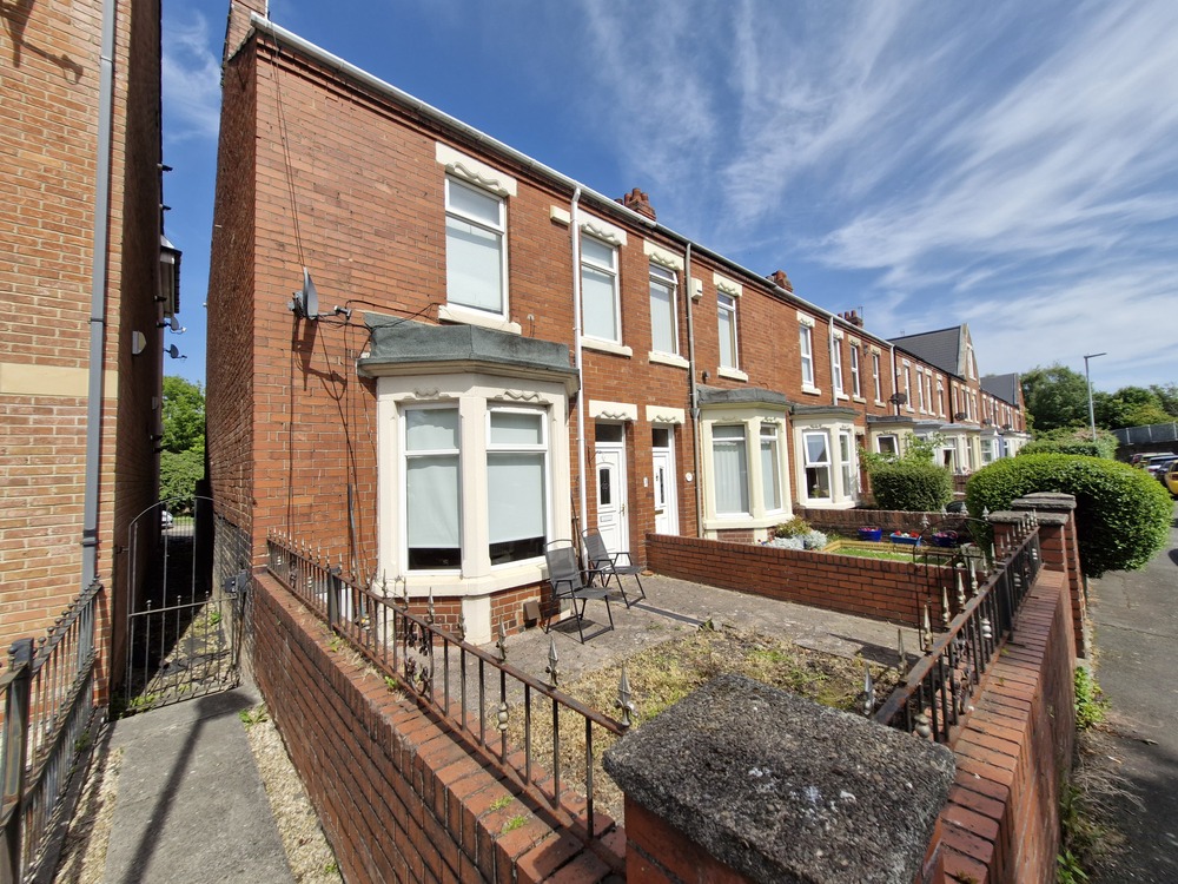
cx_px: 589
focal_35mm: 13
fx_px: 442
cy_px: 442
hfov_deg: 106.2
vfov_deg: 89.9
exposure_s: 1/1872
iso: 50
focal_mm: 1.74
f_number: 2.2
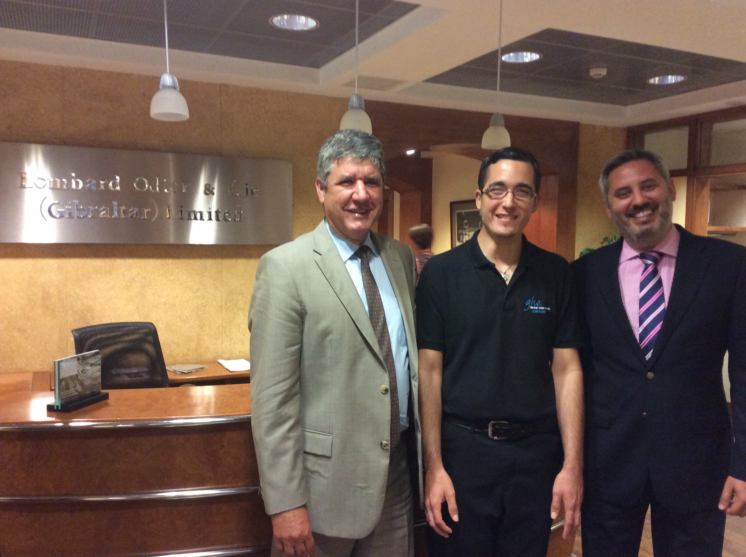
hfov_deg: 56.9
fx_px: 689
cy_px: 278
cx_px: 373
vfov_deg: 44.1
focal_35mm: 32
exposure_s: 1/24
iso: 200
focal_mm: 3.3
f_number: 2.4
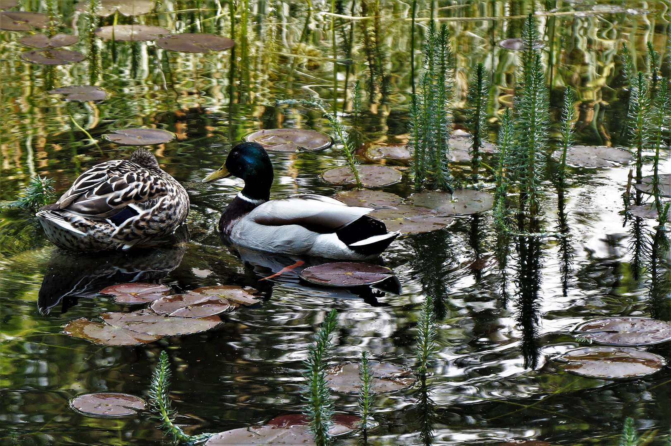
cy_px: 223
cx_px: 336
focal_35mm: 158
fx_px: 2934
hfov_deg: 13.0
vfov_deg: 8.7
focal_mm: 105
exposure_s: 1/200
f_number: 5.6
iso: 320
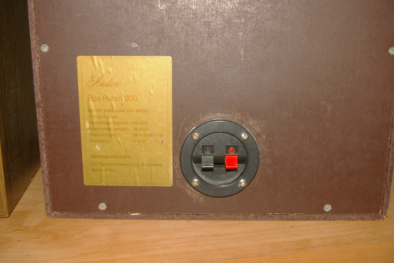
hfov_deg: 53.1
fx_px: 394
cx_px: 197
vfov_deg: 36.9
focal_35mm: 36
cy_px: 132
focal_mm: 24
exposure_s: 1/15
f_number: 8
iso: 800
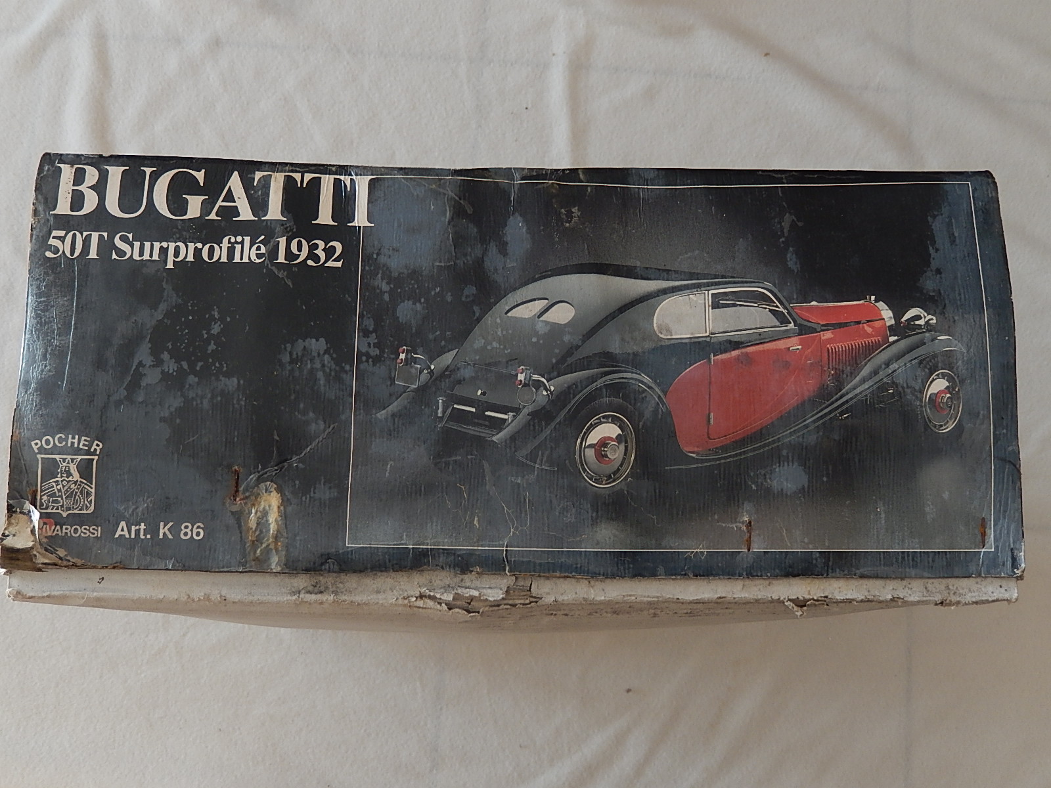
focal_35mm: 41
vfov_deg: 35.1
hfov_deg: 45.8
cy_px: 394
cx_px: 526
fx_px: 1245
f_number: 4.2
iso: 125
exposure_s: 1/60
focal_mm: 7.3
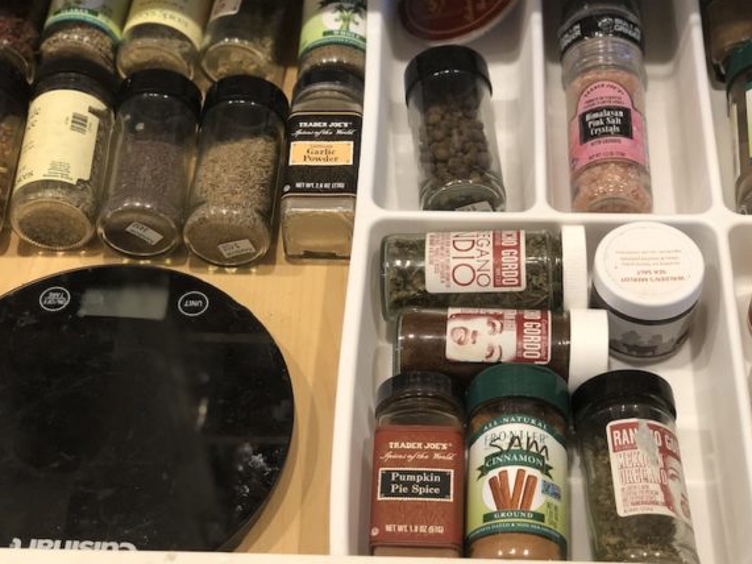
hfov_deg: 27.8
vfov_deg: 21.0
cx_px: 375
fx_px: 1520
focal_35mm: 70
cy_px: 291
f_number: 2.4
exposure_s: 1/30
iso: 125
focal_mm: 6
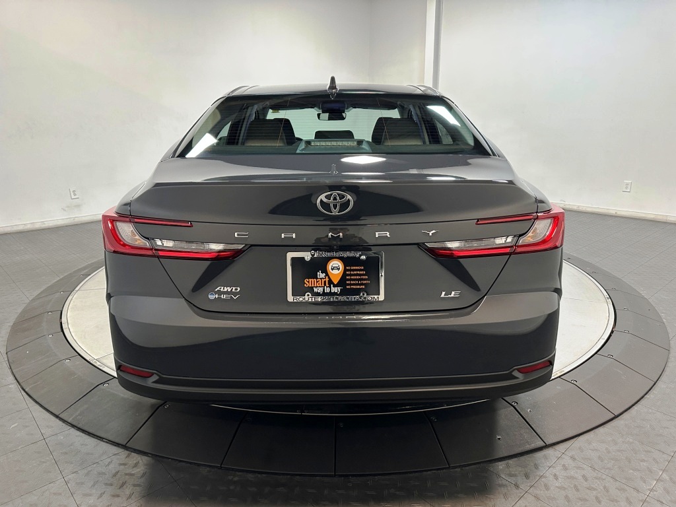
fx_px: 469
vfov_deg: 56.8
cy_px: 254
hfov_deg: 71.6
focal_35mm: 24
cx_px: 338
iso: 320
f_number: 1.78
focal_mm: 6.86
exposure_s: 1/60
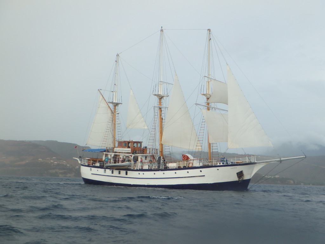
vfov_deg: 36.8
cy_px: 122
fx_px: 366
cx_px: 162
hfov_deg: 47.9
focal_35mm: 39
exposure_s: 1/100
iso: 125
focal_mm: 6.9
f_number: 5.1
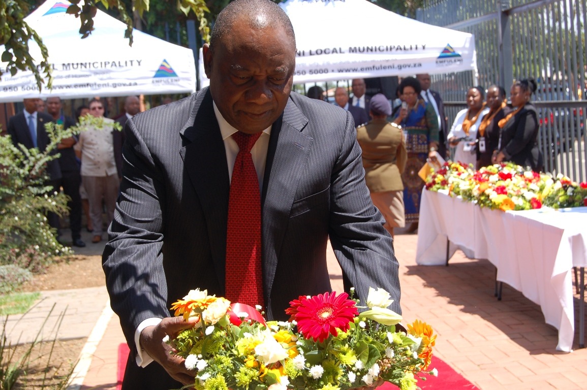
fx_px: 1100
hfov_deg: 29.9
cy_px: 195
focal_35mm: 68
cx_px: 294
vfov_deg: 20.1
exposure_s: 1/200
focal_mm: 45
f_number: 8
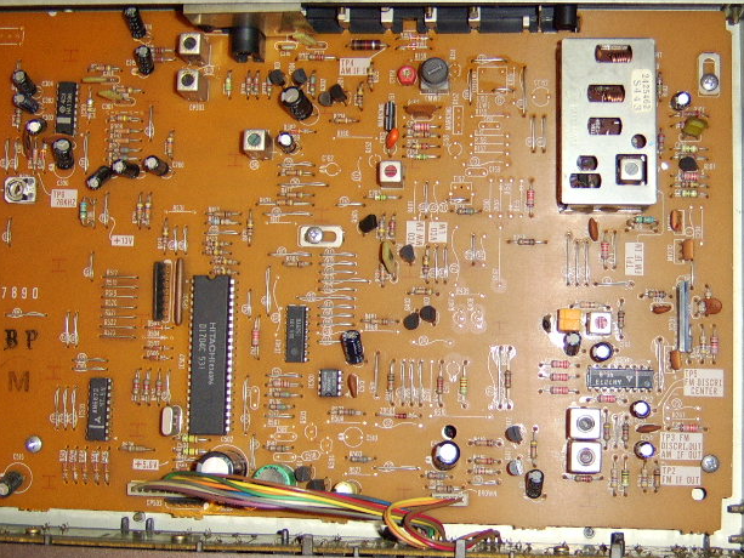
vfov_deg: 30.3
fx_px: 1032
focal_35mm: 48
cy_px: 273
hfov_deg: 39.6
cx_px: 382
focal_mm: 11.93
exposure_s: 1/60
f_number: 3.5
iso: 400
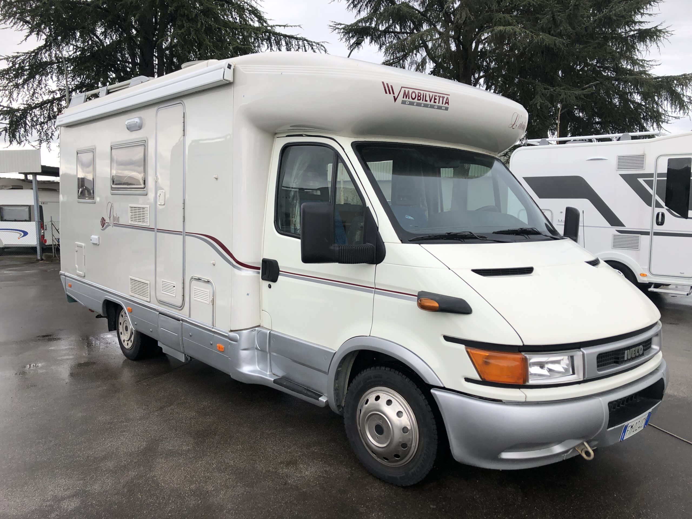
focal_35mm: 28
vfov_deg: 49.7
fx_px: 560
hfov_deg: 63.4
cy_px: 260
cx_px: 346
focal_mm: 3.99
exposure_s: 1/495
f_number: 1.8
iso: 20
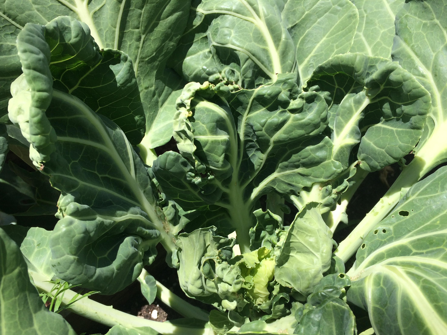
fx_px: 413
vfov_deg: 44.1
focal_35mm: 32
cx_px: 201
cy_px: 182
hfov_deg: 56.7
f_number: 2.2
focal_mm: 4.15
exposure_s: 1/1953
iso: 32
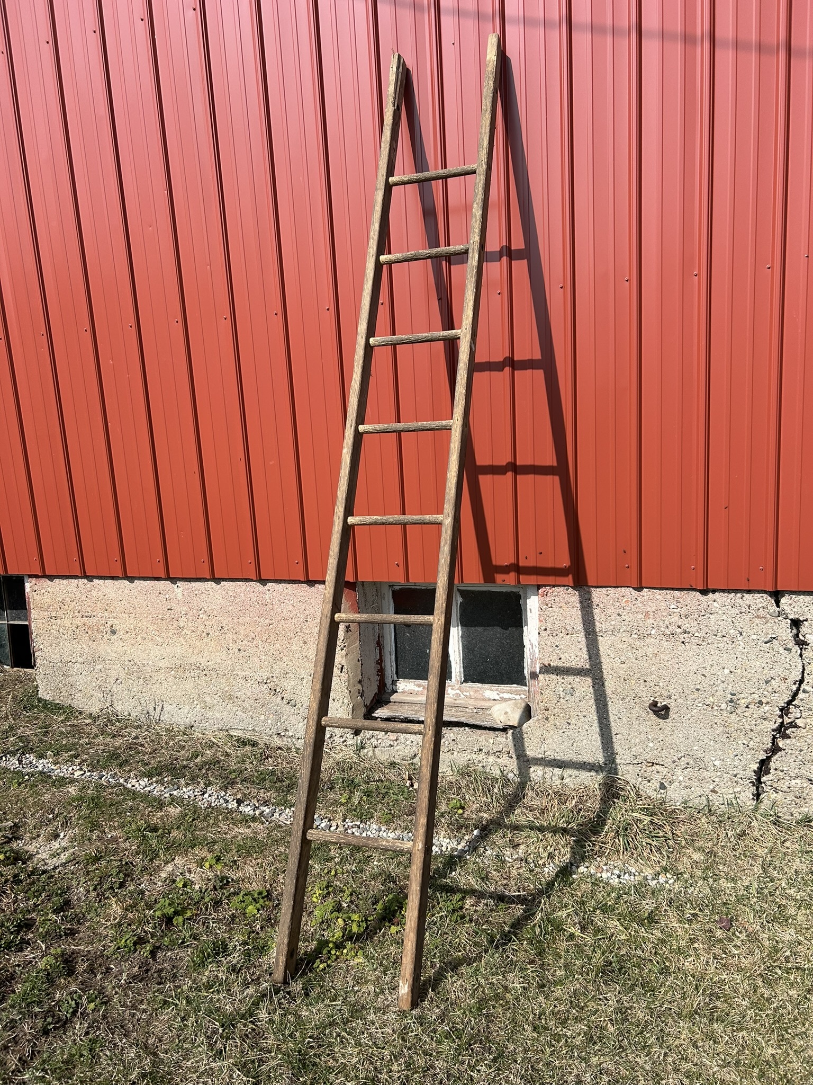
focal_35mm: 26
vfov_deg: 67.3
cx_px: 406
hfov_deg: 53.1
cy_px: 542
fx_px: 814
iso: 50
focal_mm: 5.7
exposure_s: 1/3968
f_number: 1.5
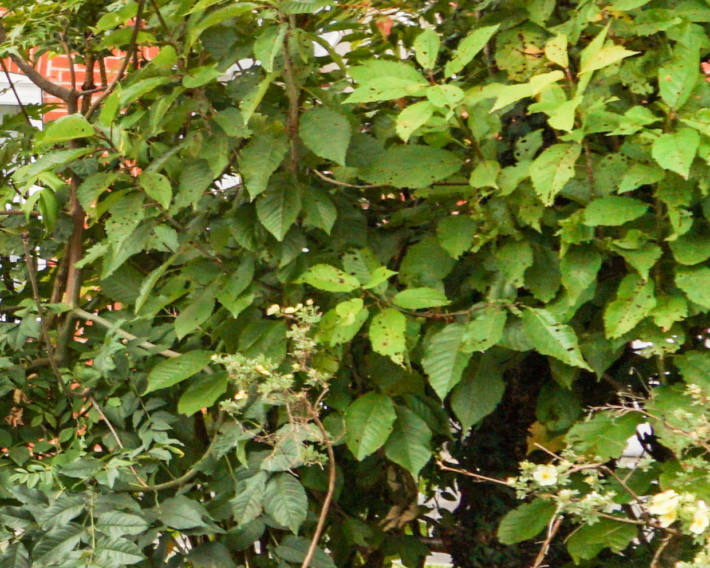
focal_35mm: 109
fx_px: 2290
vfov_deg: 14.0
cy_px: 57
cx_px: -899
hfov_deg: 13.7
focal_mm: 16
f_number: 5.6
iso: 100
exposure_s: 1/80
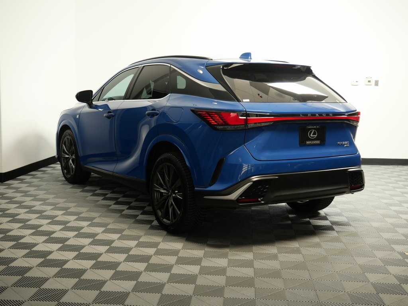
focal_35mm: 40
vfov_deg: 36.0
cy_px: 153
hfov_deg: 46.8
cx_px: 204
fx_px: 471
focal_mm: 20
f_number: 4.1
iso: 250
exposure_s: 1/200
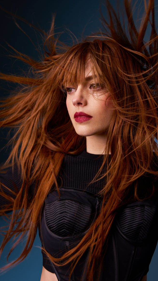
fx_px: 365
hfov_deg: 24.4
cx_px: 95
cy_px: 142
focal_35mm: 49
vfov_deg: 42.1
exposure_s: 1/160
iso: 100
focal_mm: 46
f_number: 4
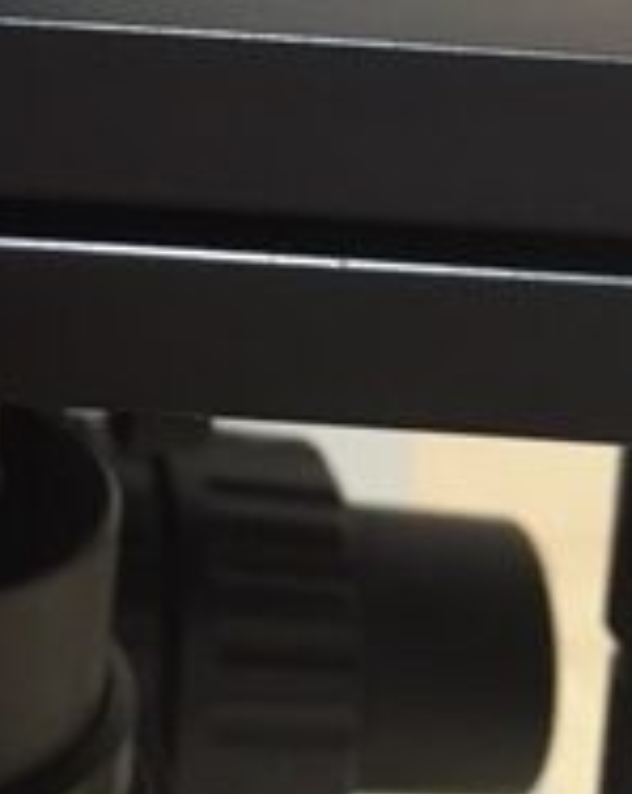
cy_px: -34
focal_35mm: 97
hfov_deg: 14.9
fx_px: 2274
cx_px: -246
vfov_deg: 19.1
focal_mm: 4.15
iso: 200
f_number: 2.2
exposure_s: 1/25
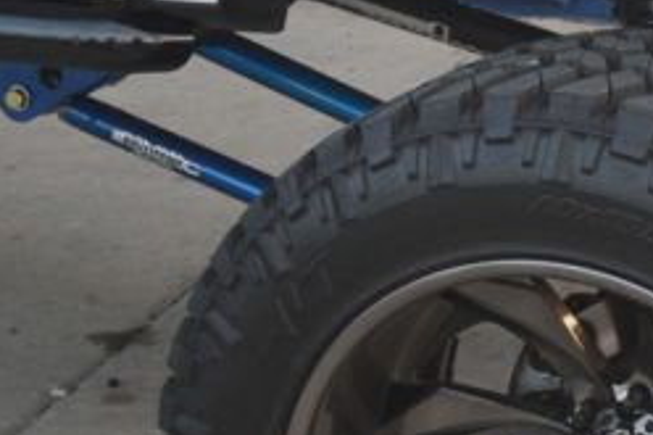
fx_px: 2302
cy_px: -25
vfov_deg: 10.7
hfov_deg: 14.8
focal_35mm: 127
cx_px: 1020
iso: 400
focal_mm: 24
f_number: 5
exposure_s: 1/100
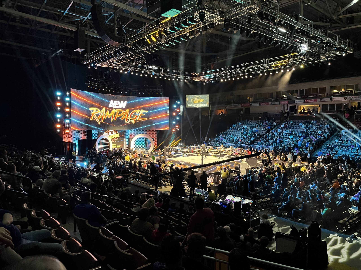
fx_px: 271
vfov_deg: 53.1
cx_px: 180
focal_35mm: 26
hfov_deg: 67.3
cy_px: 135
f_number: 1.6
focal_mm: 5.1
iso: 640
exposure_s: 1/40
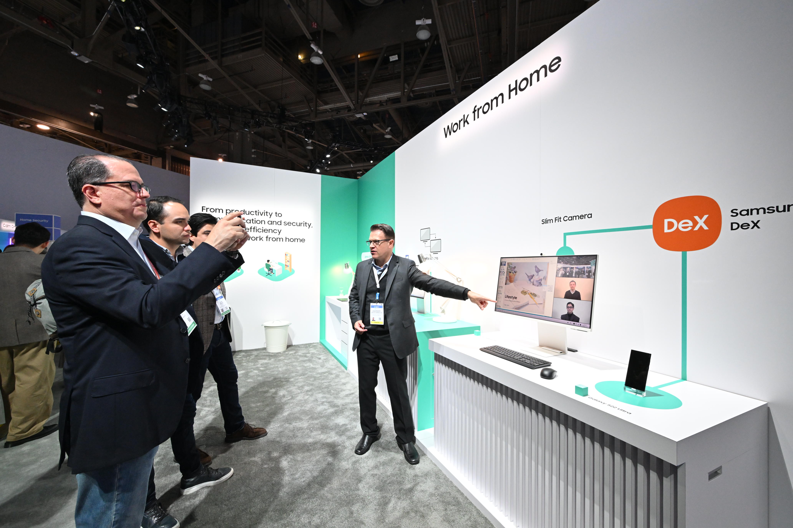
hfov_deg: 102.3
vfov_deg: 79.2
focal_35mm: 14
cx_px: 396
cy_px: 264
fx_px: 319
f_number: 7.1
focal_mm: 14.5
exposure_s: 1/100
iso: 2500
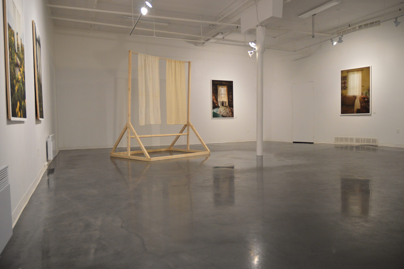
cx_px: 202
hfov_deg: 67.4
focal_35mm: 27
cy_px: 134
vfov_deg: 47.9
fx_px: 303
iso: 1000
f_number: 3.5
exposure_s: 1/60
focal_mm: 18
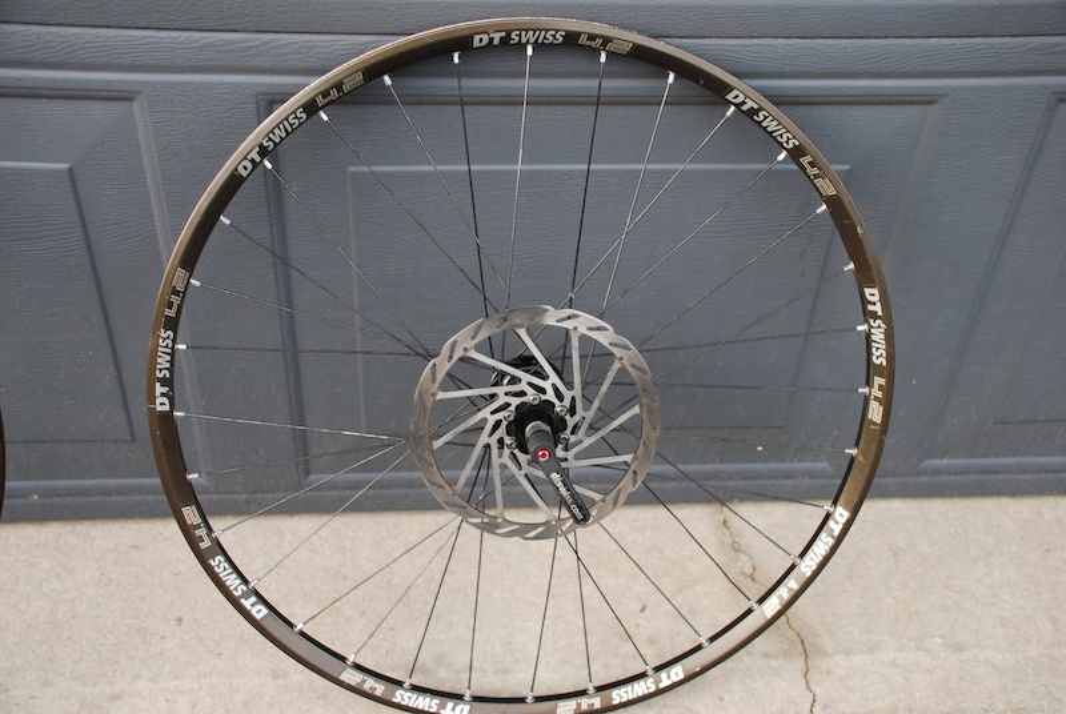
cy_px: 357
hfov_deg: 46.3
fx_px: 1245
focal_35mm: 42
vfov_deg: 32.0
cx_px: 533
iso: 200
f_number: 4.5
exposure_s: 1/80
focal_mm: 28
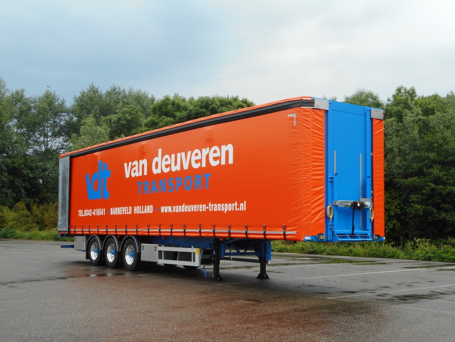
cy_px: 171
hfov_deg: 37.5
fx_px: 670
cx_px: 228
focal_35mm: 51
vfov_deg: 28.6
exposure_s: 1/200
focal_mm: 9.1
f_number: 4.9
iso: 80
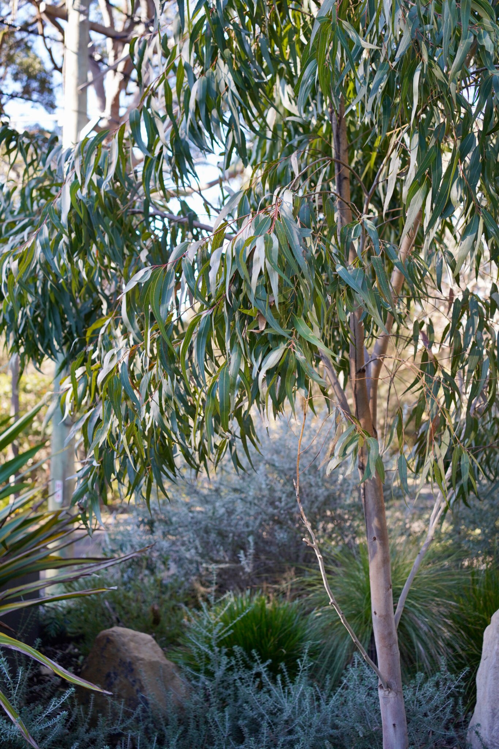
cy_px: 374
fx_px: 728
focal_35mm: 35
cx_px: 250
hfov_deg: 37.8
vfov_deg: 54.4
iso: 320
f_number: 3.2
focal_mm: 35
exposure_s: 1/125
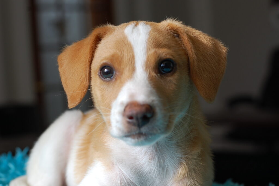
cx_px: 140
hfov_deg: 27.0
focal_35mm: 75
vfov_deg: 18.2
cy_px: 93
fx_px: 581
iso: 200
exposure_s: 1/100
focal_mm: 50
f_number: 5
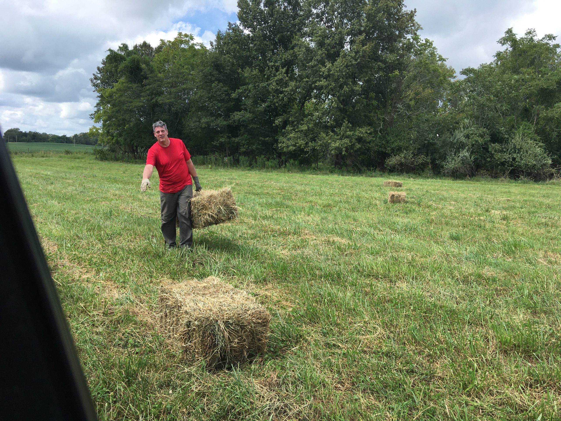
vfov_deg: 48.2
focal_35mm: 29
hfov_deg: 61.7
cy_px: 210
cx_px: 280
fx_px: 470
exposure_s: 1/938
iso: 25
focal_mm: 4.15
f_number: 2.2
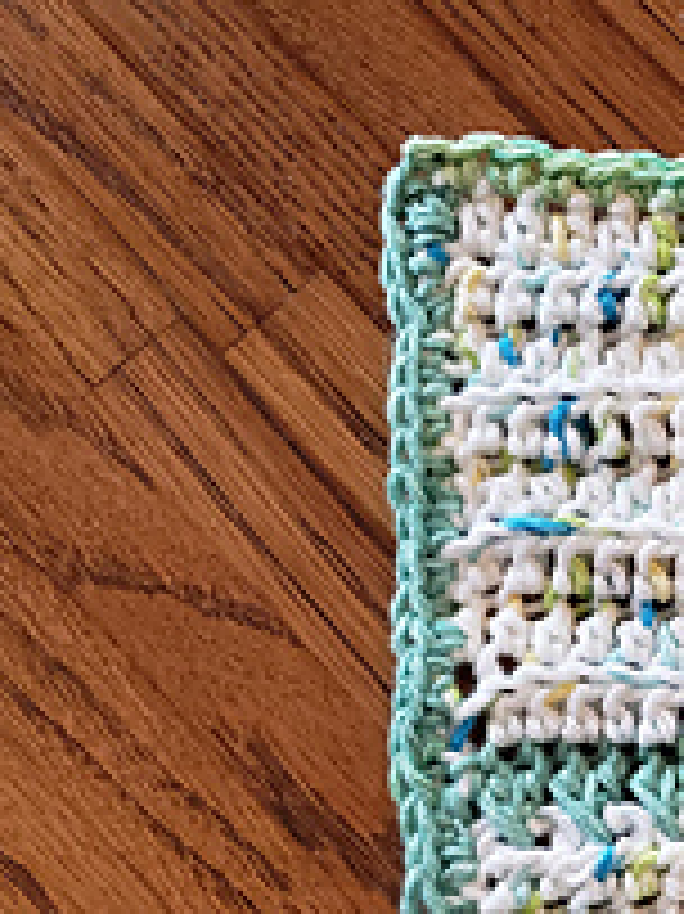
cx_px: 1012
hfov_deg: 19.9
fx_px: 1688
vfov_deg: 29.0
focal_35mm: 64
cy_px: 831
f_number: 1.5
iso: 320
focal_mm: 4.3
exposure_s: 1/60
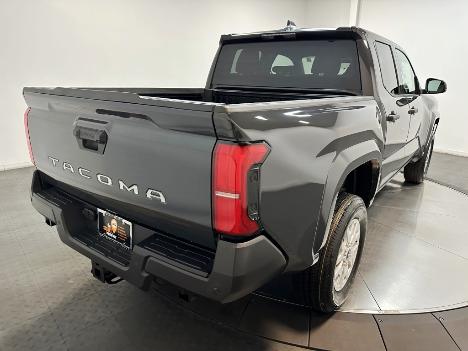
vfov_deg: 56.8
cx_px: 234
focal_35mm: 24
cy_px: 176
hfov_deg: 71.6
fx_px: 324
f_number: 1.78
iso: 640
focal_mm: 6.86
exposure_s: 1/60
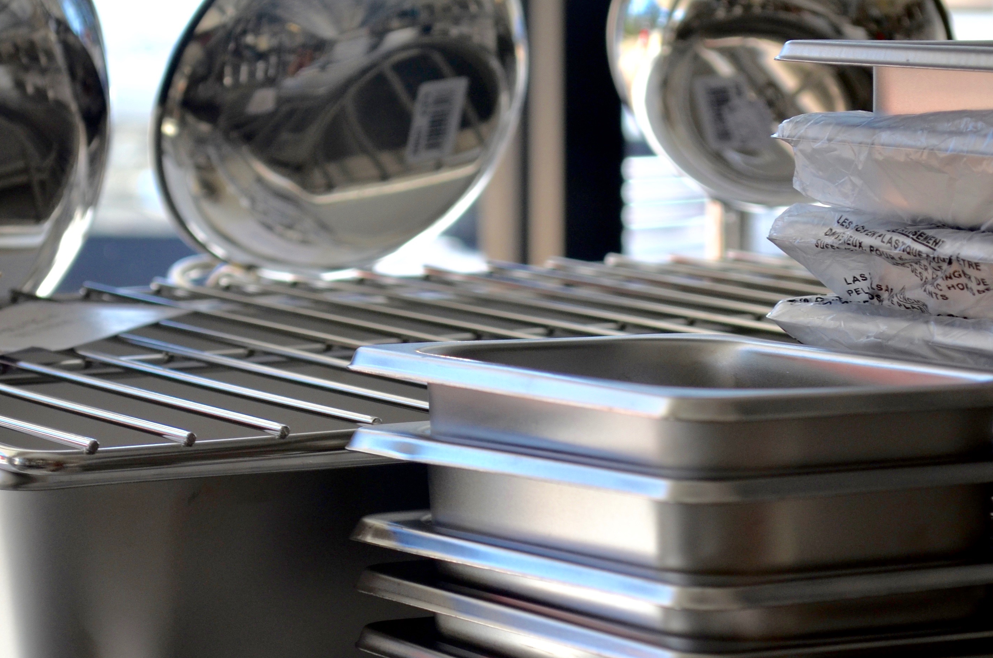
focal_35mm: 145
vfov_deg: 9.4
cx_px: 541
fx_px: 3988
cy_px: 324
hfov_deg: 14.2
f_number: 6.3
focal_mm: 55
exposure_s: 1/160
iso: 200
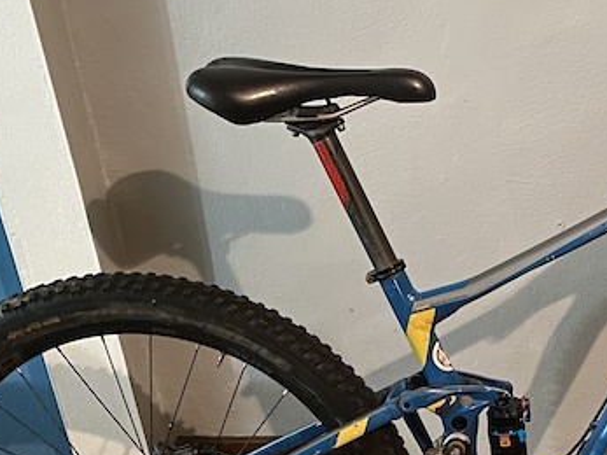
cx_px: 590
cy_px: 385
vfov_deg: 23.9
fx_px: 1052
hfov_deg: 30.2
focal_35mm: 60
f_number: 1.8
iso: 1000
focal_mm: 4.25
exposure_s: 1/17
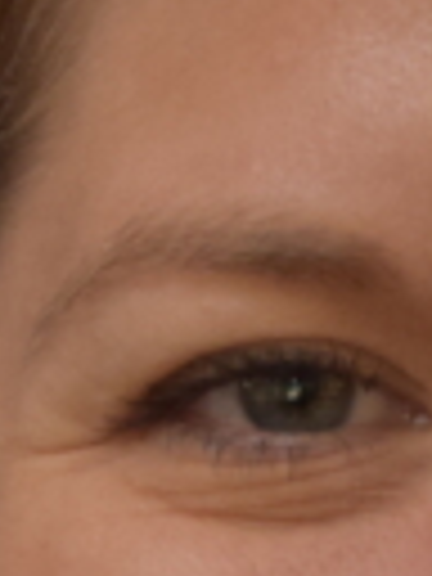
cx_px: 590
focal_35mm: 673
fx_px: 11199
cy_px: 932
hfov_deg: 2.2
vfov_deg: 2.9
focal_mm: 52
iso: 720
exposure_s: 1/30
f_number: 4.8
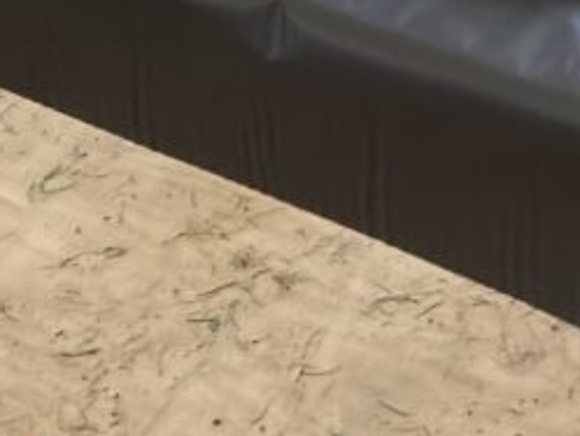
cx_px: 659
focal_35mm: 115
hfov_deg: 16.5
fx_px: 1928
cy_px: -441
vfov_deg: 11.6
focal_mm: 3.99
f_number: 1.8
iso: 25
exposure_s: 1/121
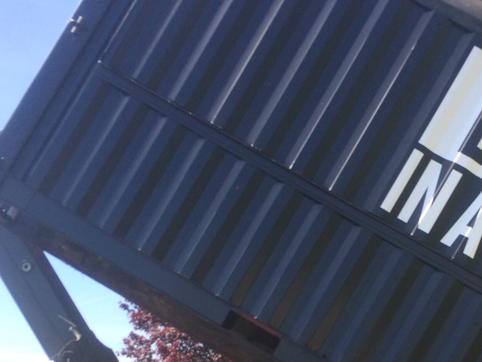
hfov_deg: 31.4
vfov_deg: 23.5
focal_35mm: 60
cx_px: 385
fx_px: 836
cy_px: 355
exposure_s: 1/892
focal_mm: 4.15
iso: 32
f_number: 2.2
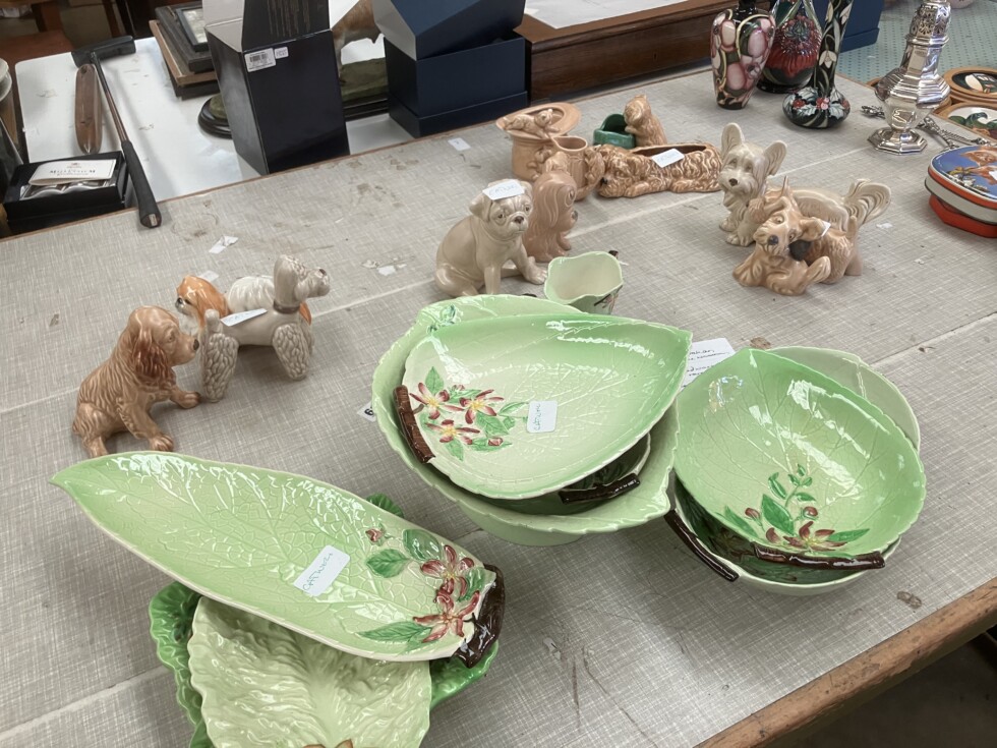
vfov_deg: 49.7
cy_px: 374
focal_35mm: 28
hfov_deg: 63.4
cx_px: 498
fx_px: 806
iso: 80
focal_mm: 3.99
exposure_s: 1/97
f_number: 1.8
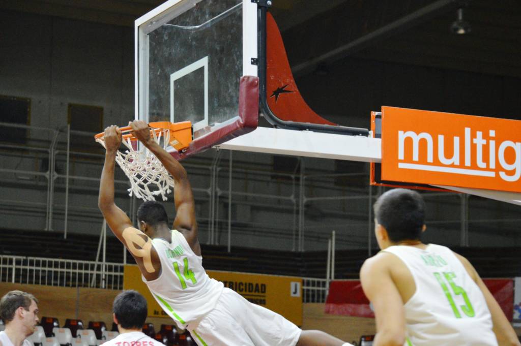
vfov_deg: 10.6
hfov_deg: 15.9
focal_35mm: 129
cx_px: 260
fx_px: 1865
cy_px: 173
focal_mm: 86
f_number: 4.5
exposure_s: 1/200
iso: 3200
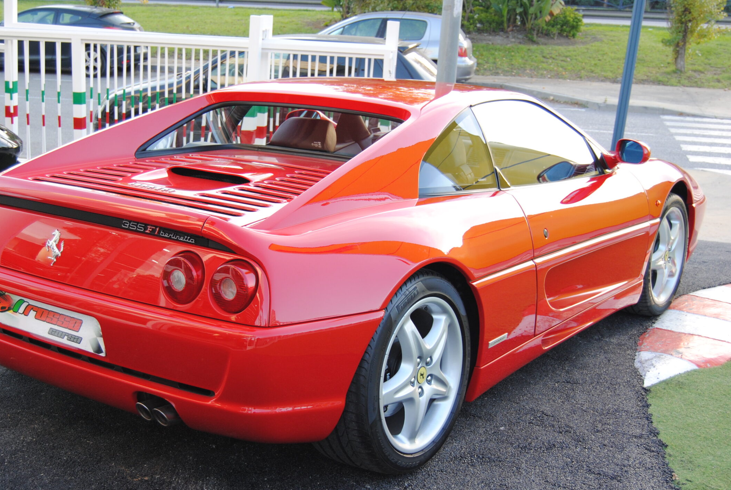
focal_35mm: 51
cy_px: 296
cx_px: 303
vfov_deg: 26.5
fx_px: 1037
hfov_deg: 38.7
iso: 200
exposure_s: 1/80
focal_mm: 28
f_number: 4.2
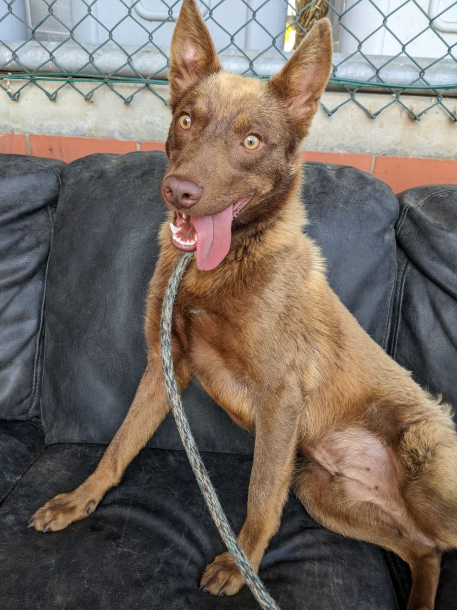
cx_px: 228
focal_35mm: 27
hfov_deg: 51.4
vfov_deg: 65.3
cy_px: 305
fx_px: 475
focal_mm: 4.44
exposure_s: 1/120
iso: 54
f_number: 1.8
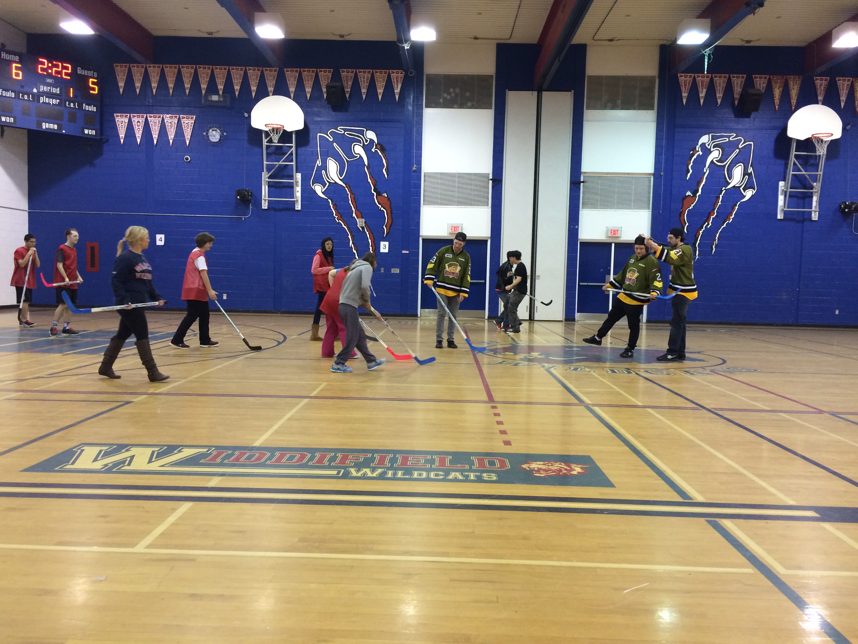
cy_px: 322
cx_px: 429
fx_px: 719
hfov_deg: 61.7
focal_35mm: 29
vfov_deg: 48.2
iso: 125
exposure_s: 1/30
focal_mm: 4.15
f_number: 2.2
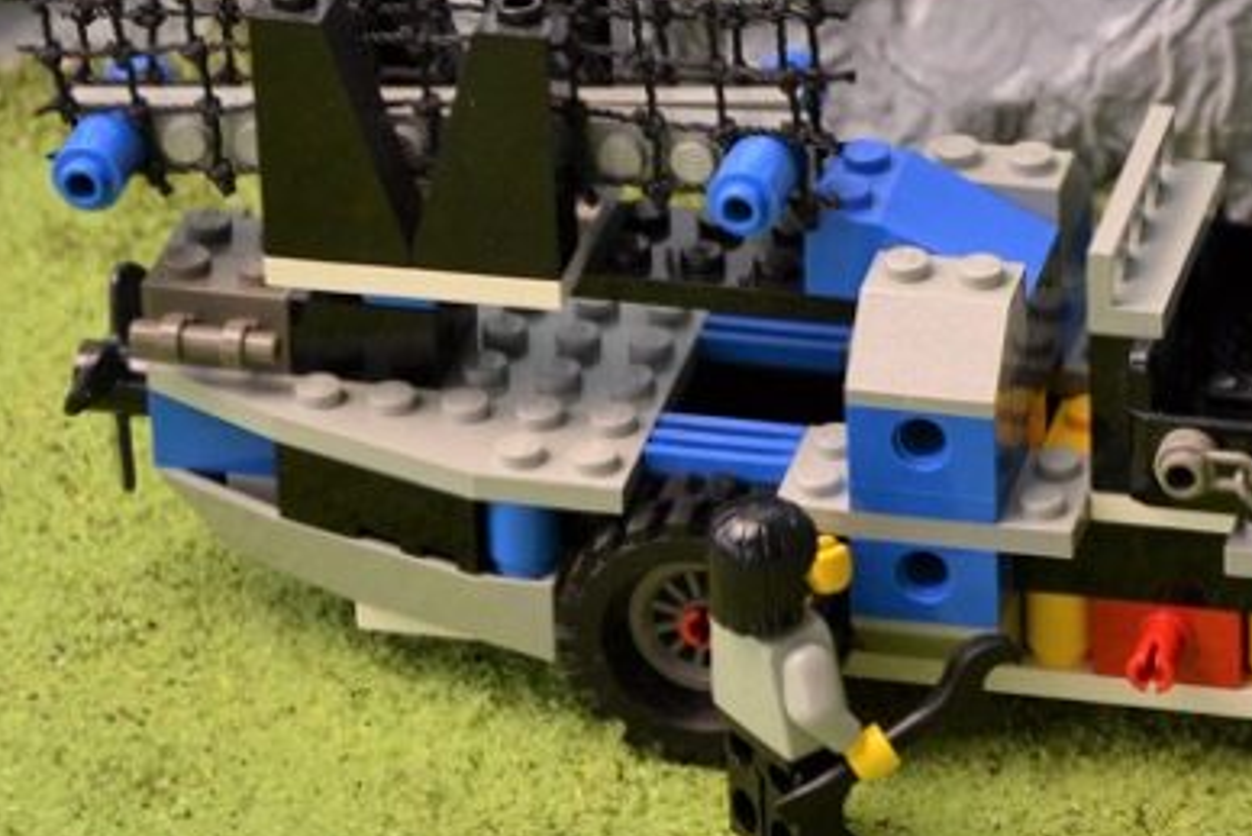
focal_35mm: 328
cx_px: 1162
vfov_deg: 4.2
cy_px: 148
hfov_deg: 6.3
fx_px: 11421
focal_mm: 85
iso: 720
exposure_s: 1/60
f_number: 5.6
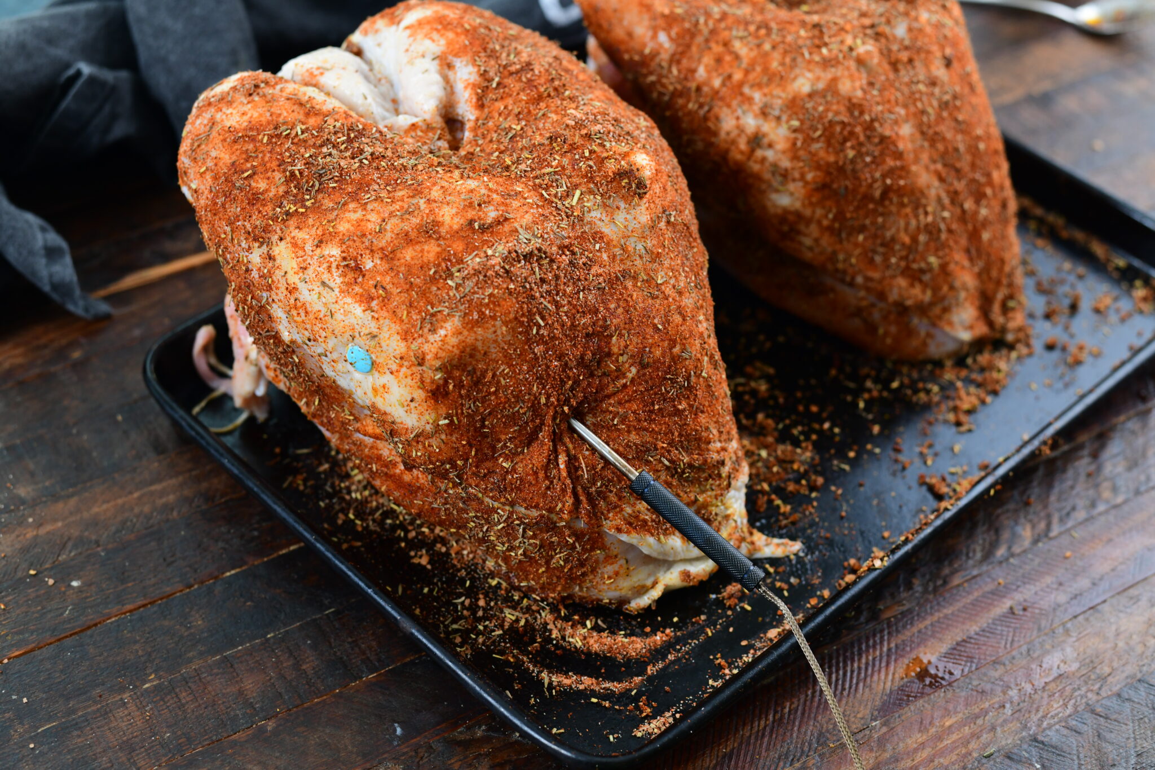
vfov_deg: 27.0
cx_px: 578
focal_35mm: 50
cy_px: 385
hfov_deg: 39.6
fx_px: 1604
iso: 800
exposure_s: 1/100
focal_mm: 50
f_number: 5
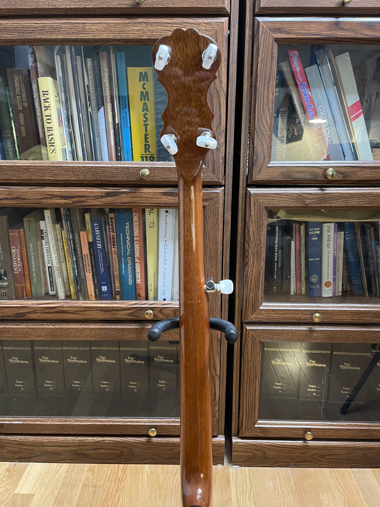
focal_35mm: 26
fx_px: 381
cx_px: 190
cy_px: 254
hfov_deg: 53.1
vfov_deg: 67.3
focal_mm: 4.2
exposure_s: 1/40
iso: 640
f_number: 1.6
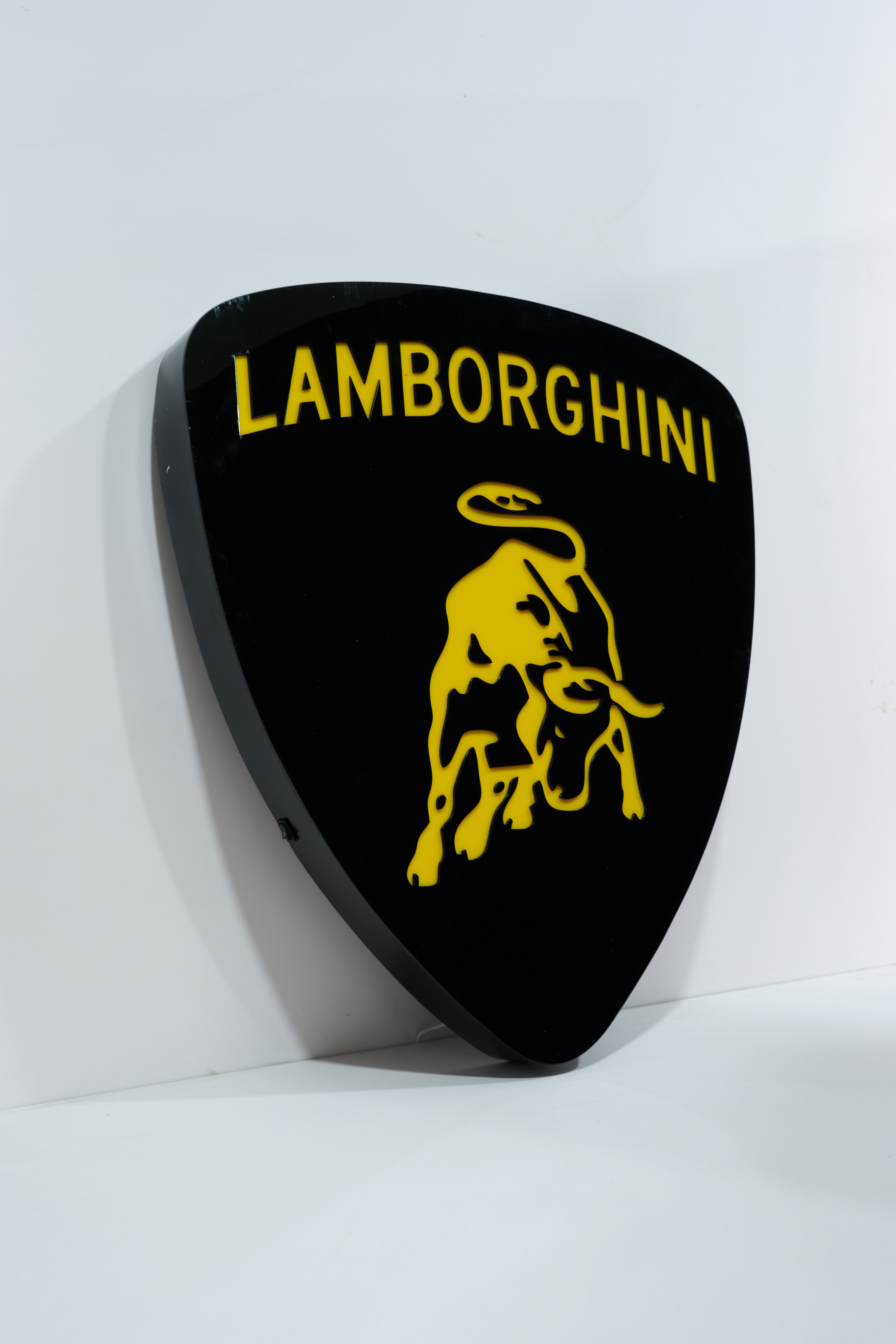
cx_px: 448
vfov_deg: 57.2
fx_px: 1232
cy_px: 672
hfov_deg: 40.0
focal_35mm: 33
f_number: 8
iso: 500
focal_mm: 22.3
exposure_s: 1/1.59
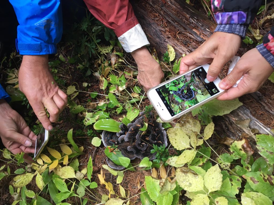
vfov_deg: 48.2
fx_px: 230
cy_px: 102
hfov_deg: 61.7
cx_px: 137
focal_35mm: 29
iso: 25
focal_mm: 4.15
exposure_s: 1/30
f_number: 2.2
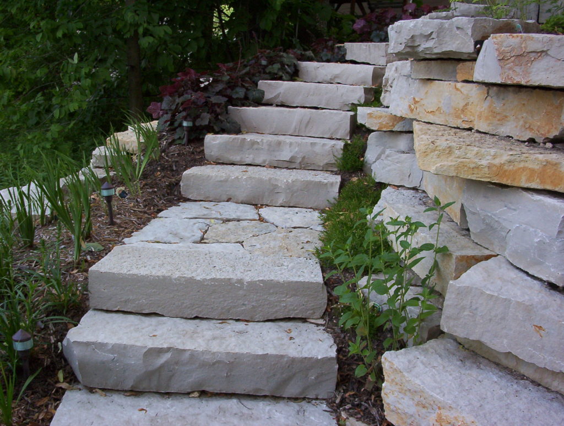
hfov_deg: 47.8
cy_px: 213
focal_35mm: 39
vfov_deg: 37.0
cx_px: 282
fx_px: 637
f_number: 4.5
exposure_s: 1/76
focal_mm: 6
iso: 100
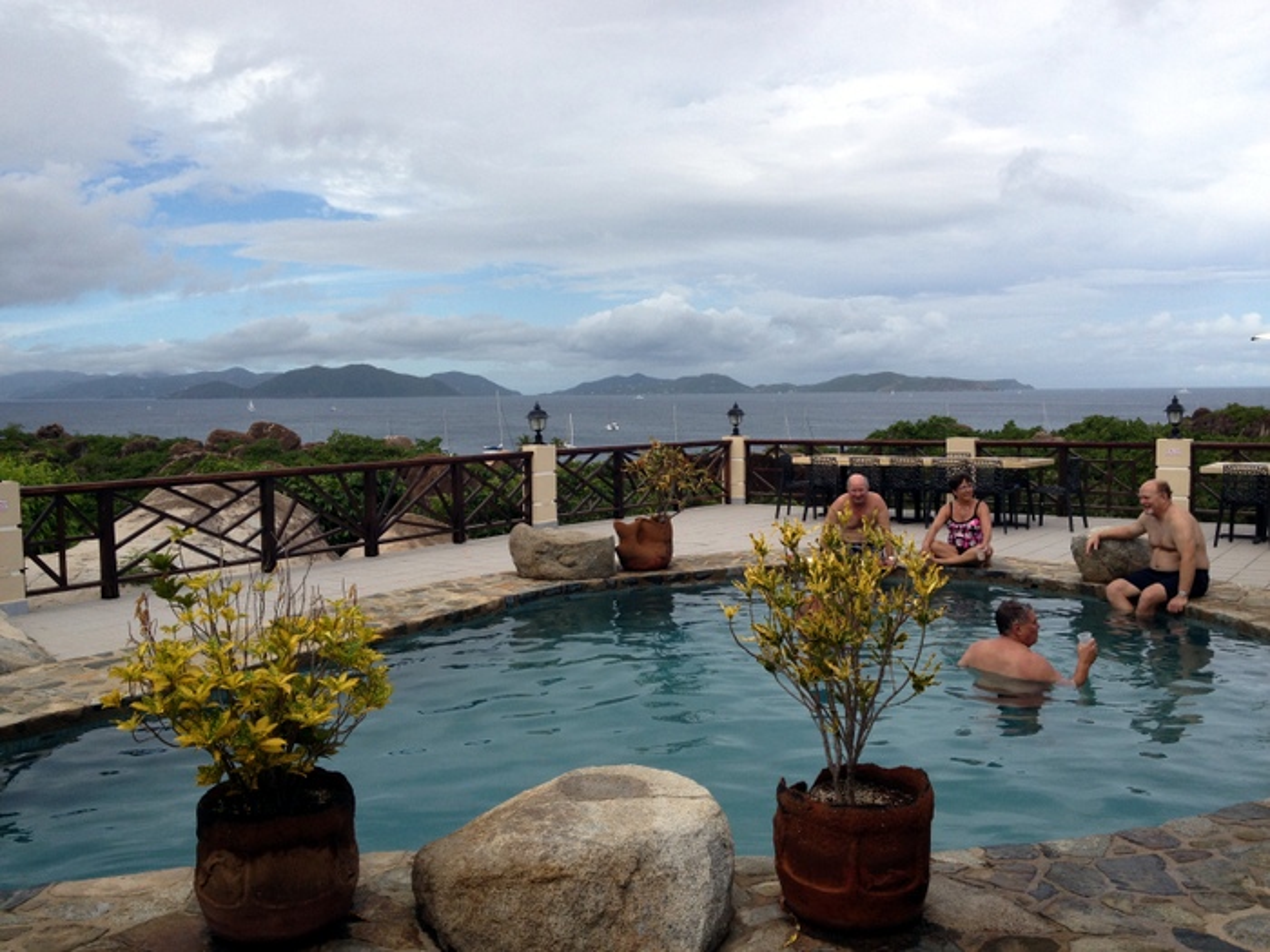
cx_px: 635
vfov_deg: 40.7
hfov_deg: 52.6
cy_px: 476
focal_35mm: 35
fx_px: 1284
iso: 50
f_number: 2.4
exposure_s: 1/1416
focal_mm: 4.28
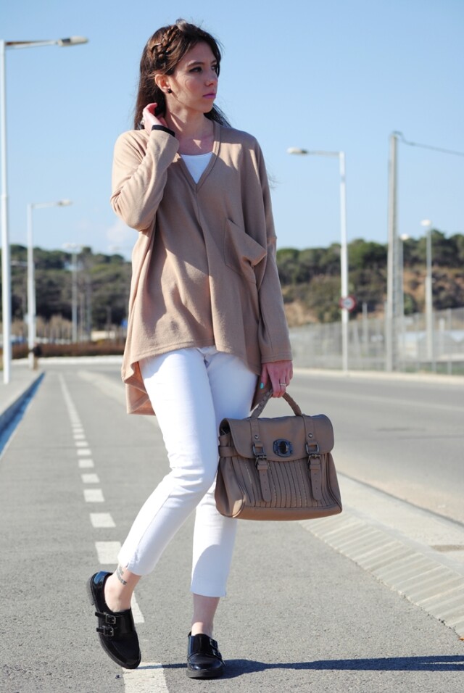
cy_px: 346
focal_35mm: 108
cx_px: 232
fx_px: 2082
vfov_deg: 18.9
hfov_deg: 12.7
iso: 100
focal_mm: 72
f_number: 5.6
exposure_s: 1/400
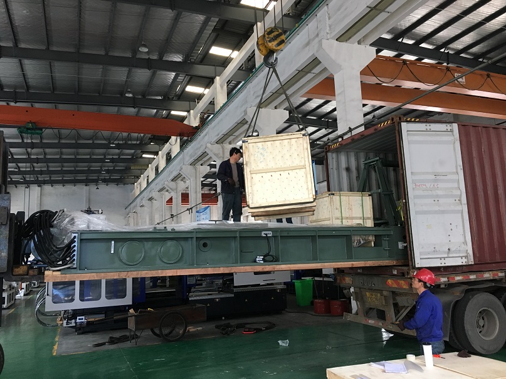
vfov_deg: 48.2
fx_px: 424
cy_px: 190
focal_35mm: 29
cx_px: 253
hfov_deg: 61.7
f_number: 2.2
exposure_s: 1/33
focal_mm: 4.15
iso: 160
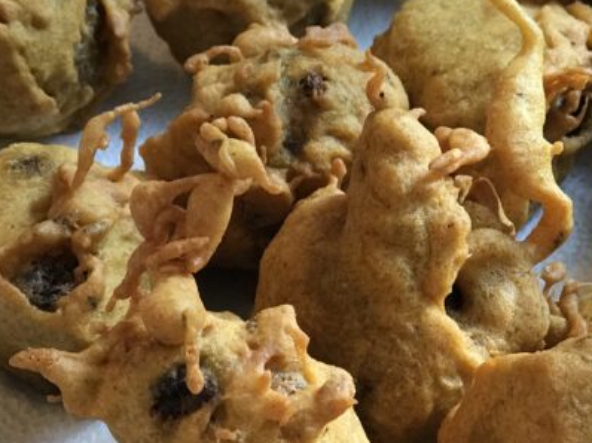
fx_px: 1880
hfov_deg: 17.9
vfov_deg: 13.4
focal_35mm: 110
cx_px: 326
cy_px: 233
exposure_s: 1/50
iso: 100
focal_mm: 6.6
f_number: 2.8
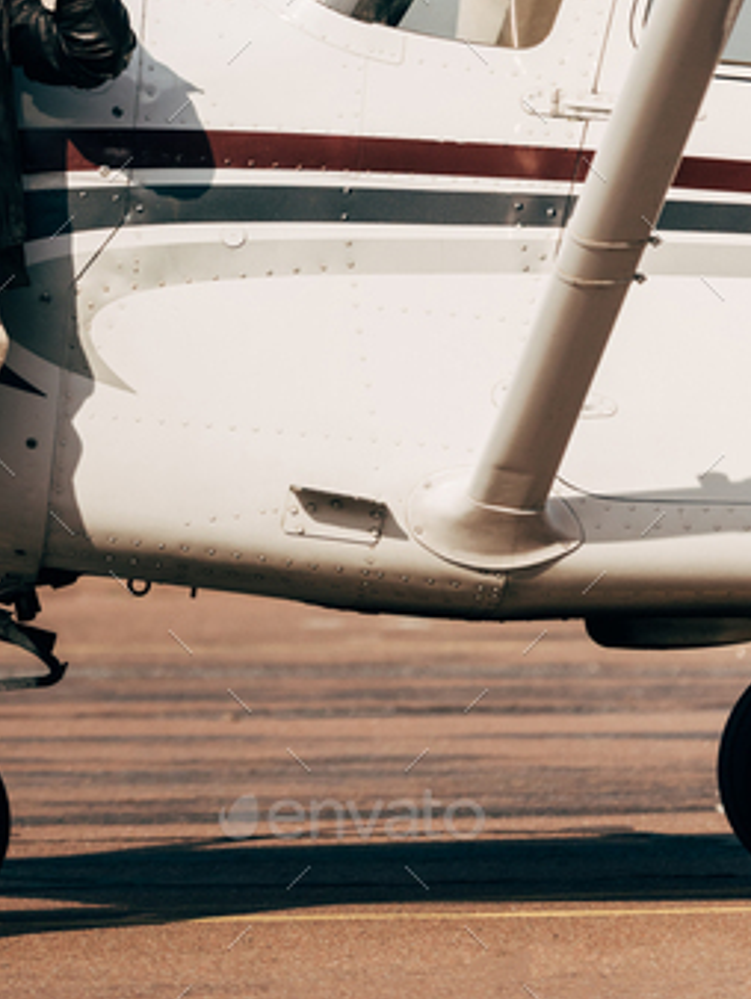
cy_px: -92
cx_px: -101
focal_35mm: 327
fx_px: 9447
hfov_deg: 4.5
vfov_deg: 6.0
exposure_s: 1/6400
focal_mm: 130
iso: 250
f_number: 4
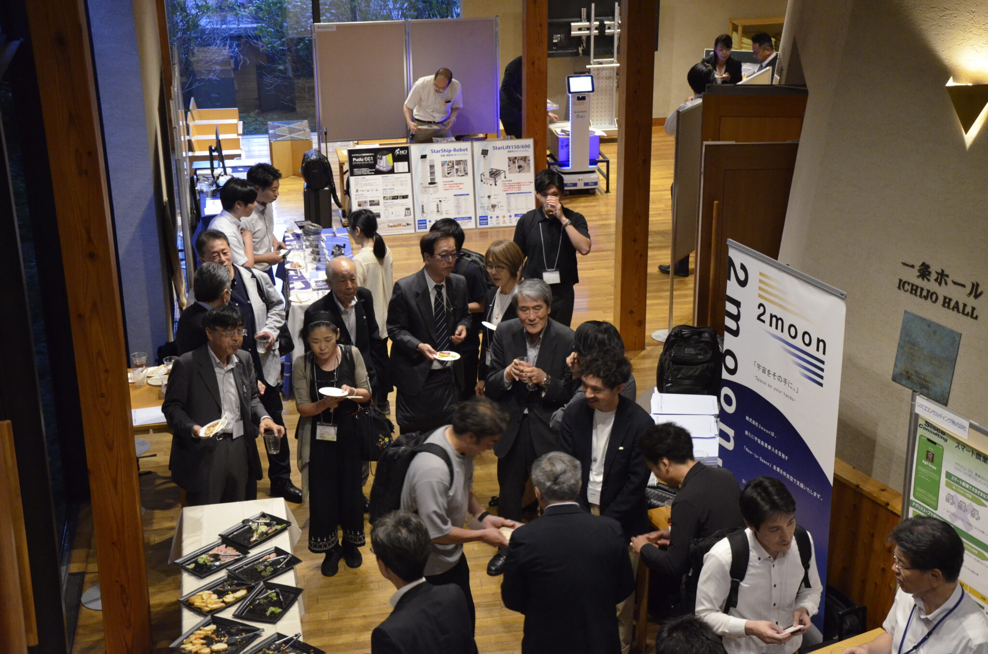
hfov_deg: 37.9
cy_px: 327
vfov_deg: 25.6
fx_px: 1438
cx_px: 494
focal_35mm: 52
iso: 3200
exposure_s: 1/30
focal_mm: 35
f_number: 4.5
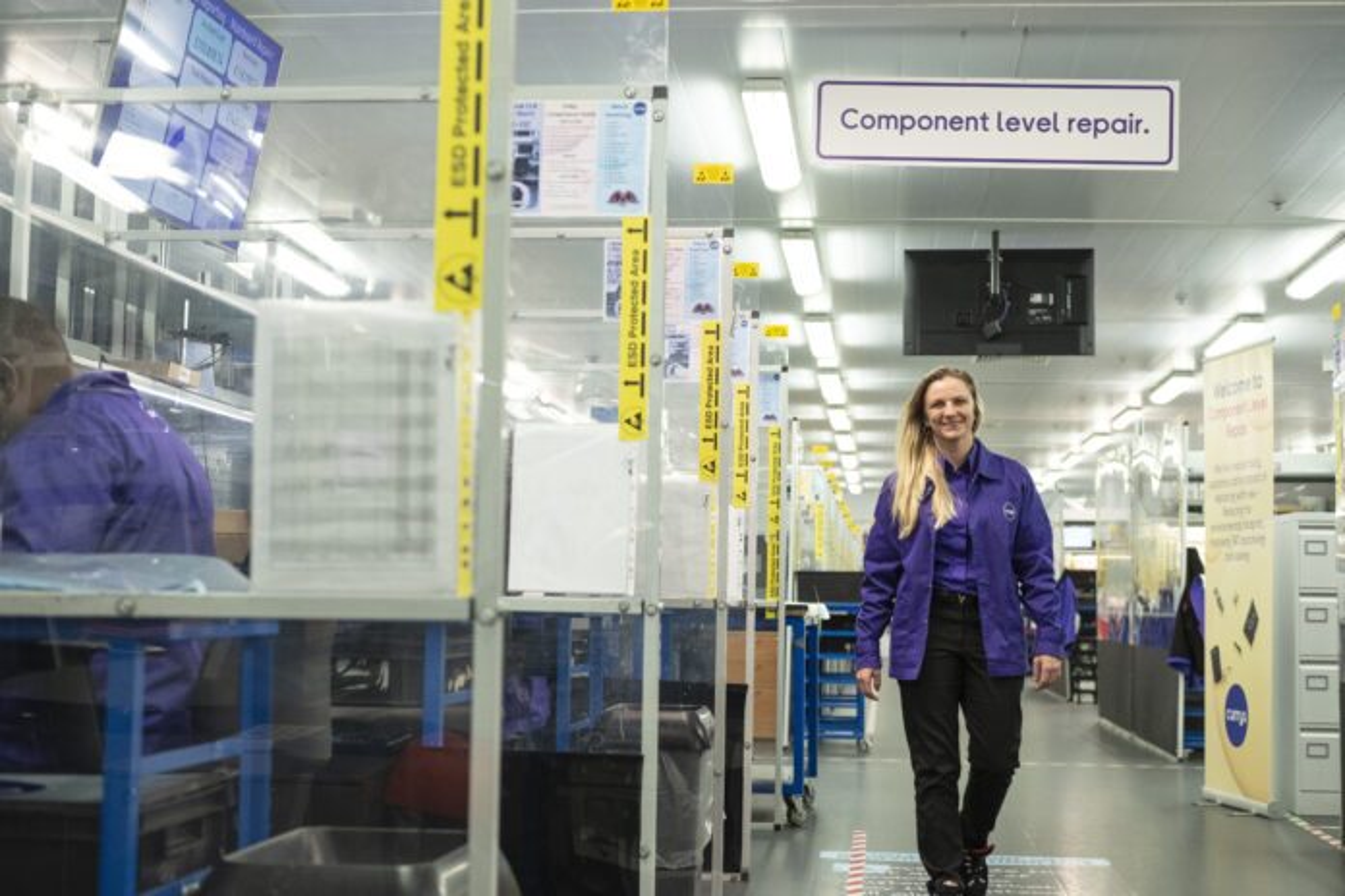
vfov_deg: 25.5
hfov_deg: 37.5
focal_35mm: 53
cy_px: 448
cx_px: 672
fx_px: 1980
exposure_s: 1/250
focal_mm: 35
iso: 1250
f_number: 3.2
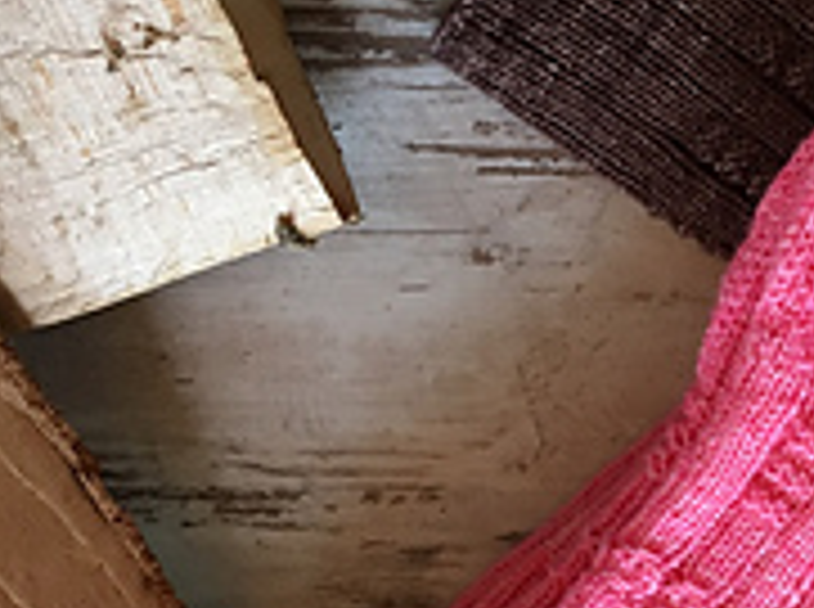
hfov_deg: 23.0
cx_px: 890
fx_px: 1877
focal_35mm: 80
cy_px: 502
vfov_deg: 18.2
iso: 40
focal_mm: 4.15
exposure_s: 1/33
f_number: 2.2
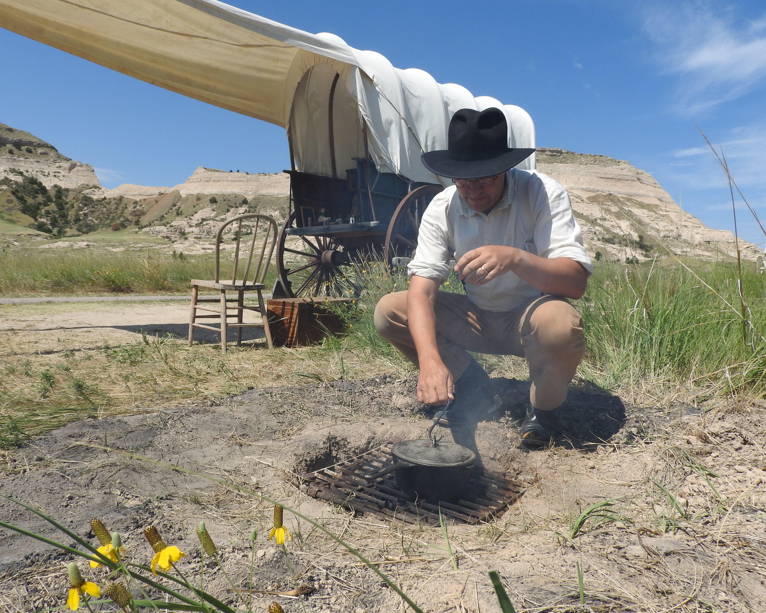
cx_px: 360
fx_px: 589
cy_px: 295
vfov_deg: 54.9
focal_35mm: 26
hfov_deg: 66.0
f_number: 4.2
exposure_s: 1/1000
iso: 100
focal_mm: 4.3
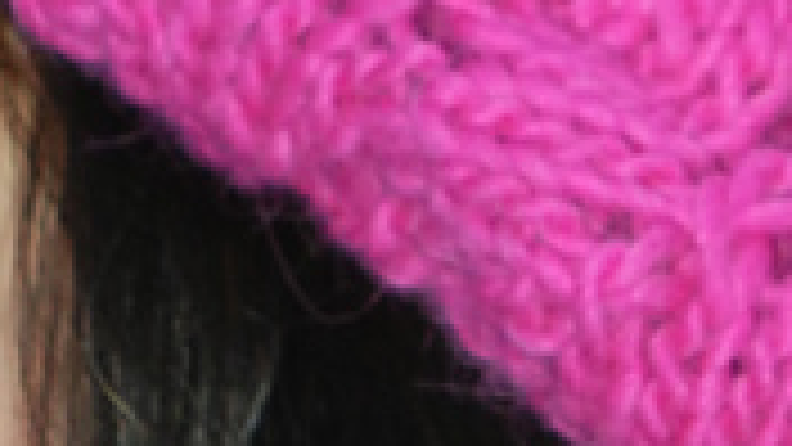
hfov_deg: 5.3
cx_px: 634
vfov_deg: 3.0
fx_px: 8484
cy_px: 275
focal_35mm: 404
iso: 200
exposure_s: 1/30
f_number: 4.5
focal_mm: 18.3
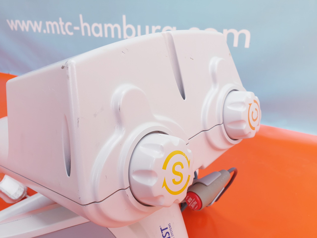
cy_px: 119
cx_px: 158
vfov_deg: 53.1
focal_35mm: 26
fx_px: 238
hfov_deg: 67.3
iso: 64
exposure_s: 1/50
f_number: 2.4
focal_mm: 4.3
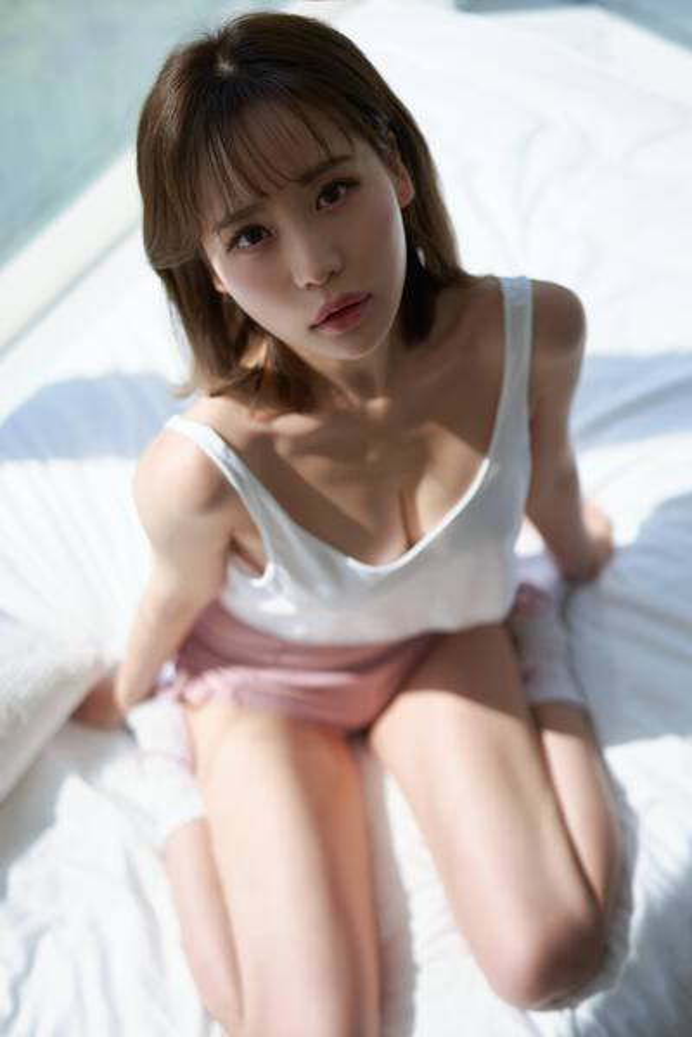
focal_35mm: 55
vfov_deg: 36.2
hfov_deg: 24.6
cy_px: 518
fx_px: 1586
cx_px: 346
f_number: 2
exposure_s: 1/4000
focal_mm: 55
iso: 125
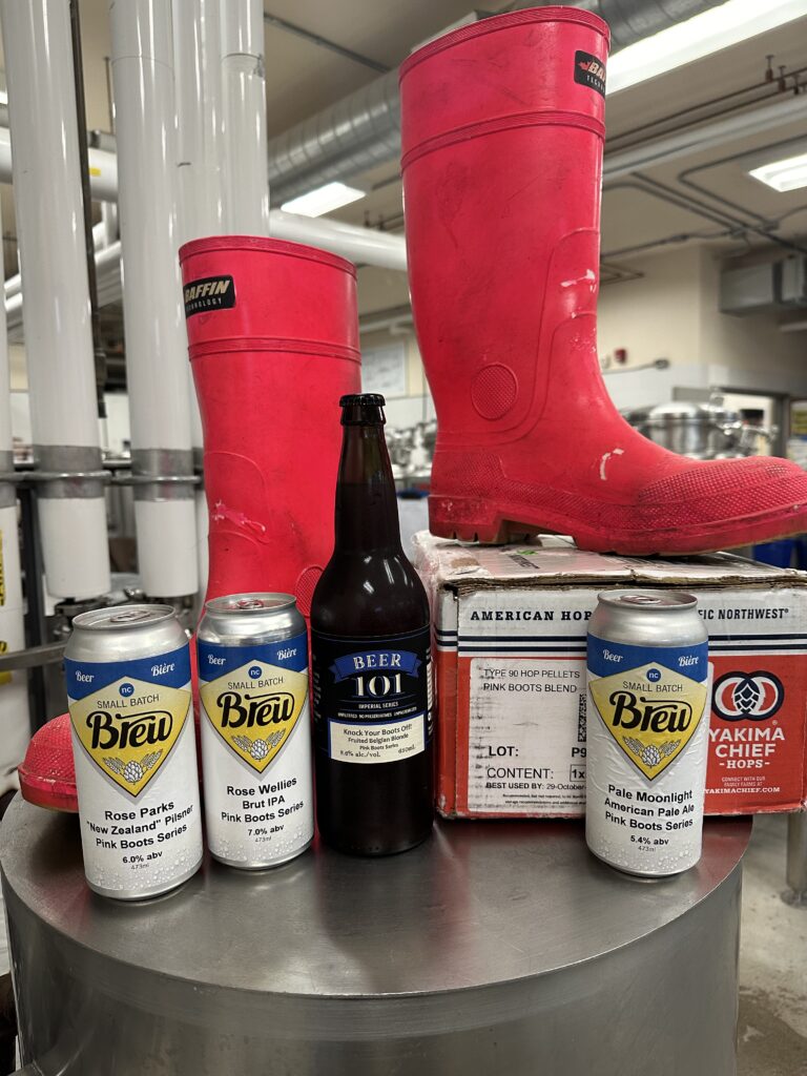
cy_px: 538
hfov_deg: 56.8
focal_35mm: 24
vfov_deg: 71.6
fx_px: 746
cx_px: 404
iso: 250
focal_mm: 6.86
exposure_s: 1/89
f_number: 1.78
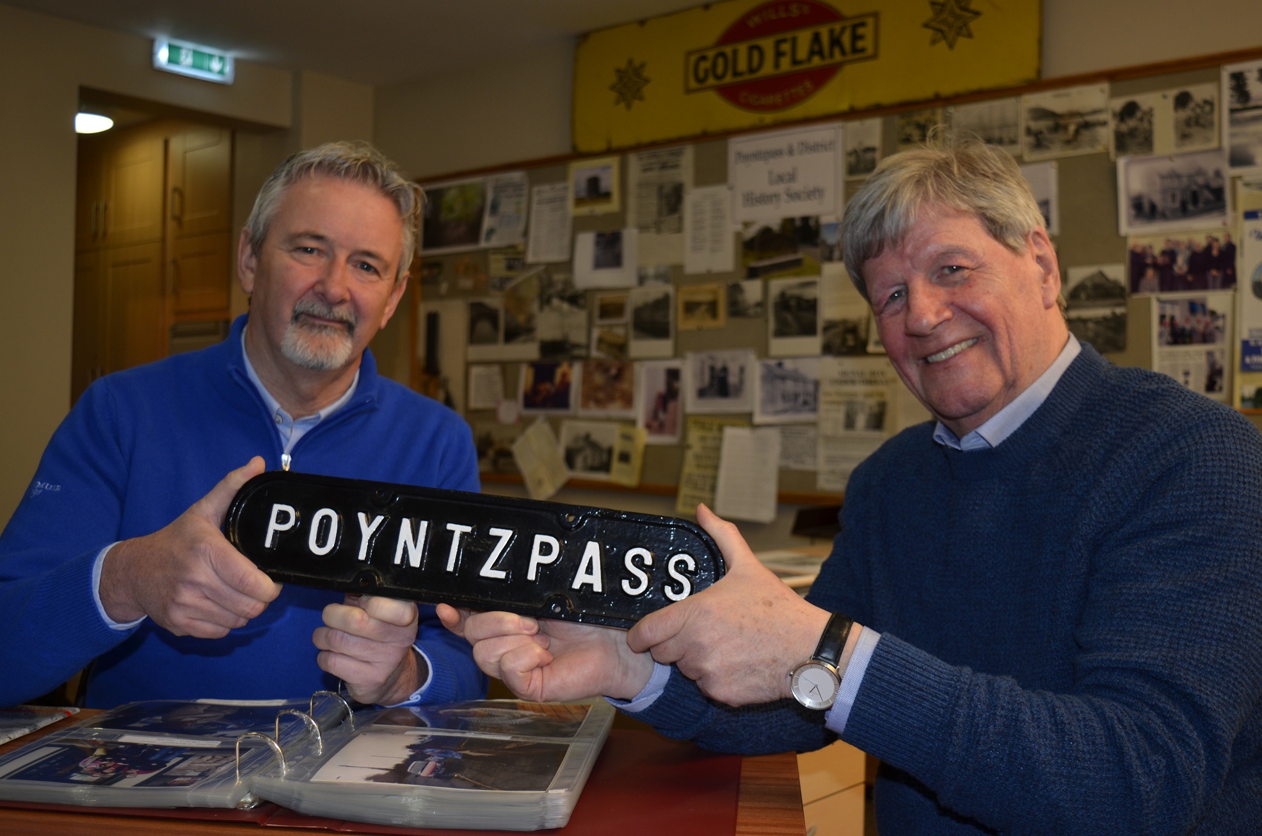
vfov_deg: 35.3
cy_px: 418
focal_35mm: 38
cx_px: 631
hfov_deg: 51.4
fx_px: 1312
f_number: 4
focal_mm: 25
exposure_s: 1/60
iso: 200
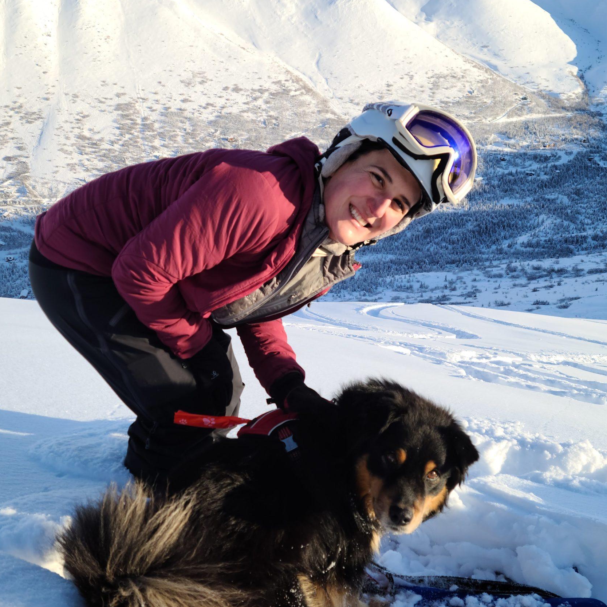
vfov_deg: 43.8
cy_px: 281
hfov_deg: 43.8
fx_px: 754
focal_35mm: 38
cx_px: 290
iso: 25
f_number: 2
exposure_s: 1/549
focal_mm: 5.9
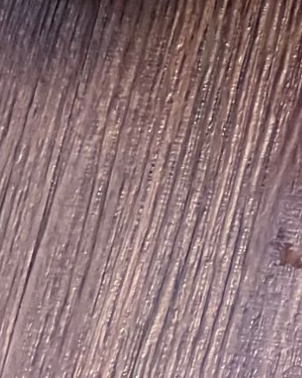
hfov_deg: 4.4
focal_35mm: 345
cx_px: 766
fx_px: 3853
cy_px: -271
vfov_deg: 5.5
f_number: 2.8
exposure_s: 1/50
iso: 500
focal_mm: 9
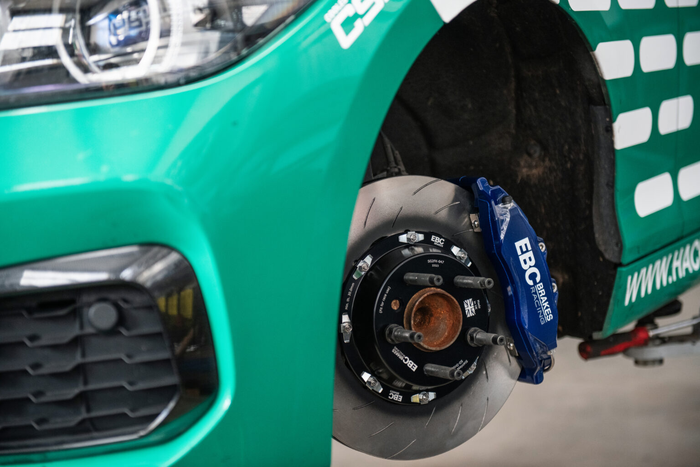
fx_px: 1361
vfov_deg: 19.5
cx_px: 350
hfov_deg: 28.8
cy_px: 234
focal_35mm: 70
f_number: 2.8
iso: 1250
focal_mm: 70
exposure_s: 1/125
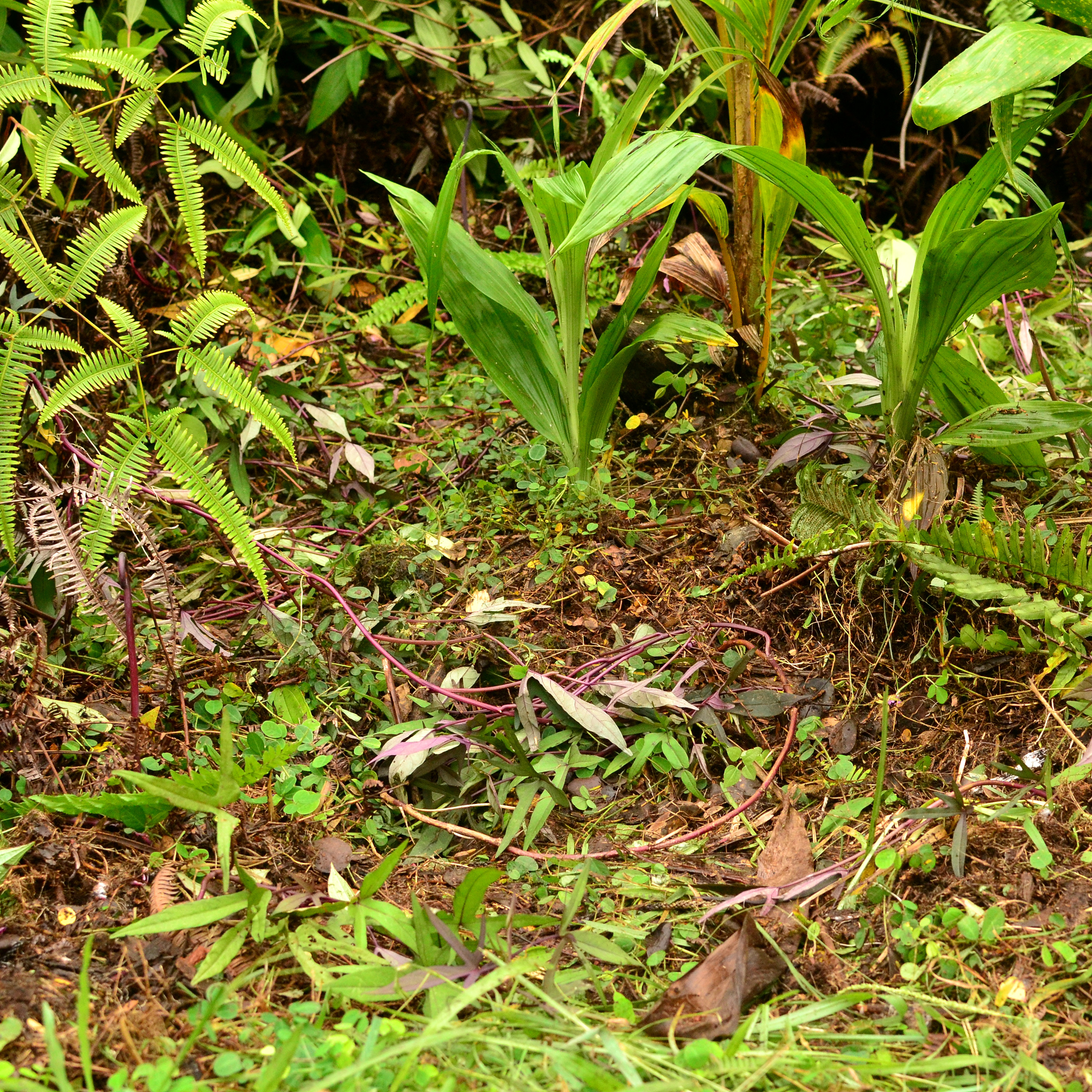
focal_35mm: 68
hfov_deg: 25.3
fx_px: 2414
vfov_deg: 25.5
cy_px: 540
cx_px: 771
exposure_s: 1/400
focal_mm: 35
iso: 1100
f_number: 5.6
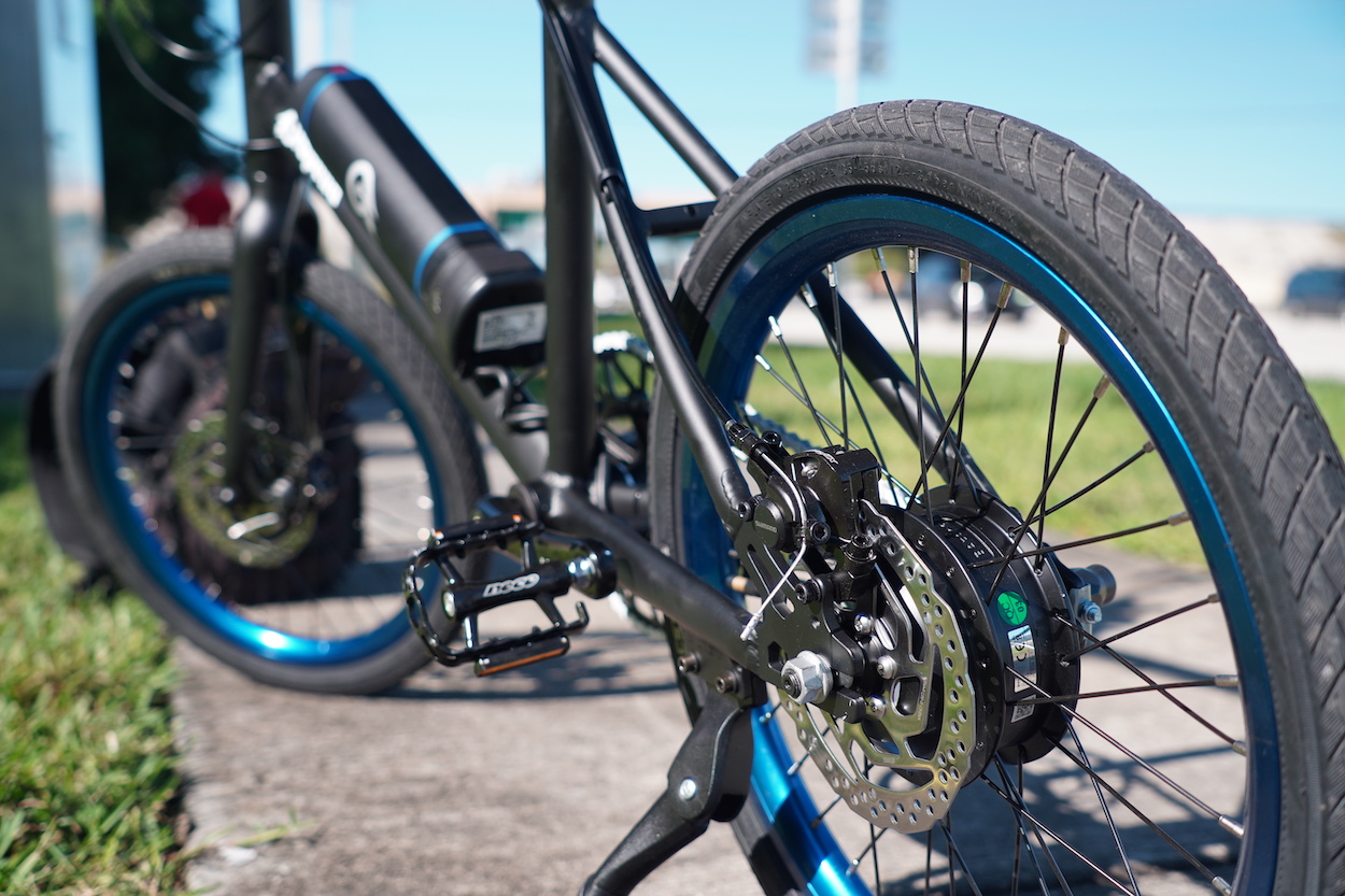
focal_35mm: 45
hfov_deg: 43.6
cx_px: 672
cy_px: 448
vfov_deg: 29.9
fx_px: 1681
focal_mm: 30
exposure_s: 1/125
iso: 100
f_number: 2.8
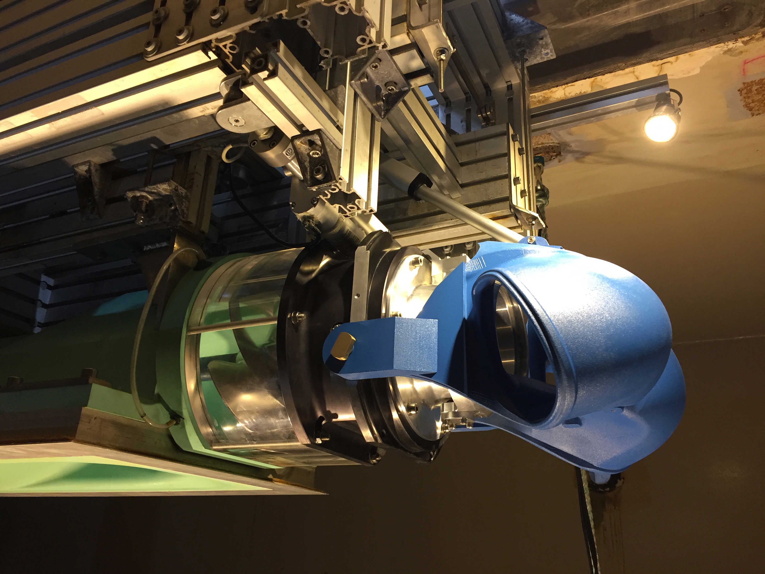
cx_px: 382
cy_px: 287
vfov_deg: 48.2
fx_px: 641
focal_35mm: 29
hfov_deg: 61.7
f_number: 2.2
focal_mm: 4.15
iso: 160
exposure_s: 1/33
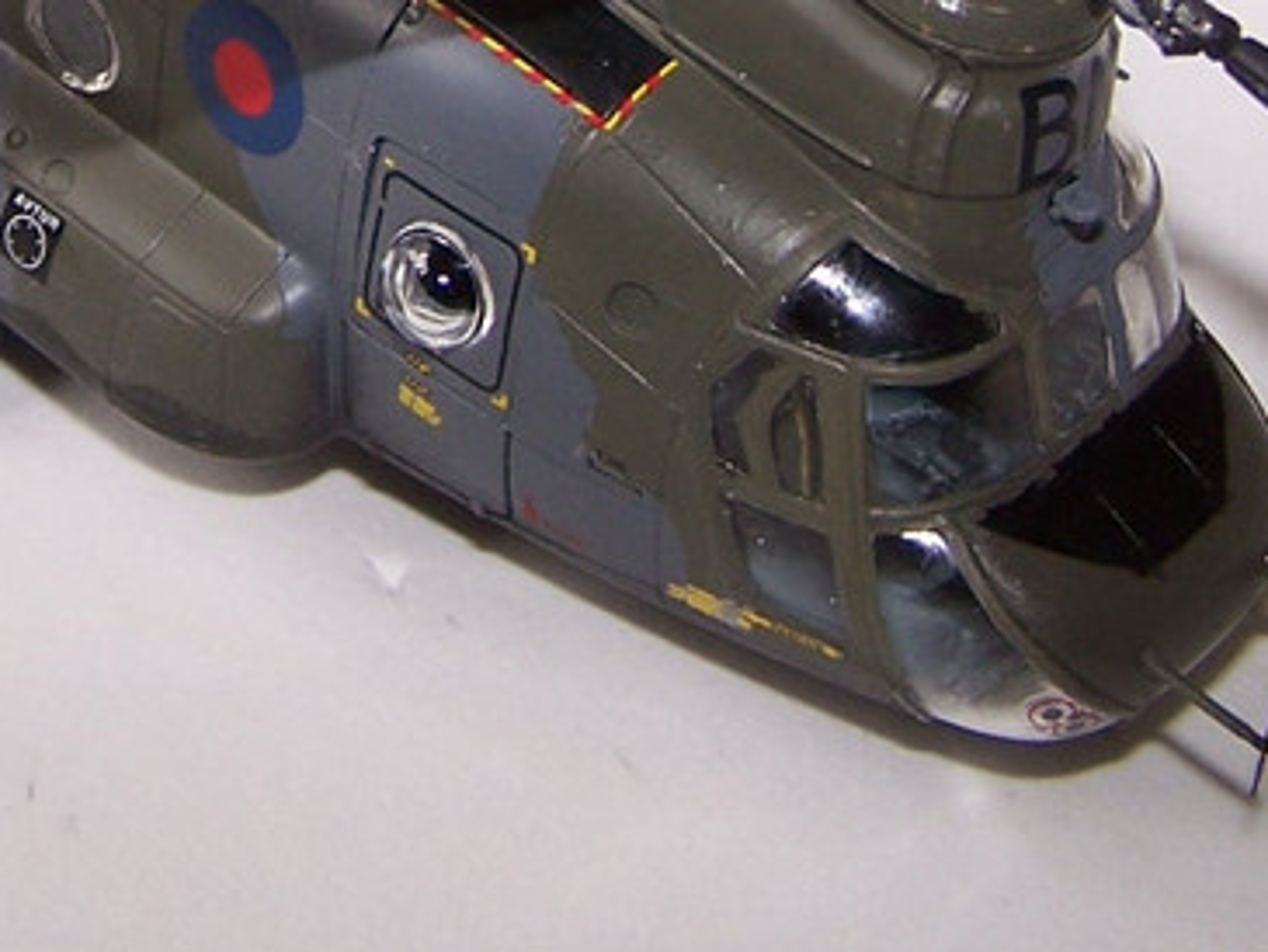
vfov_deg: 12.9
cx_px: 266
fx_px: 4067
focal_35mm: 111
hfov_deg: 17.6
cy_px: -334
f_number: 2.8
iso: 80
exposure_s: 1/60
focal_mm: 6.3
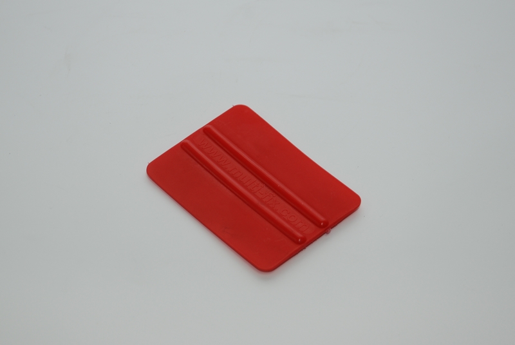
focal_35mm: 105
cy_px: 172
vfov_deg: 13.1
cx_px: 258
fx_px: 1503
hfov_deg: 19.4
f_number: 5.6
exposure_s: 1/60
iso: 200
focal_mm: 70
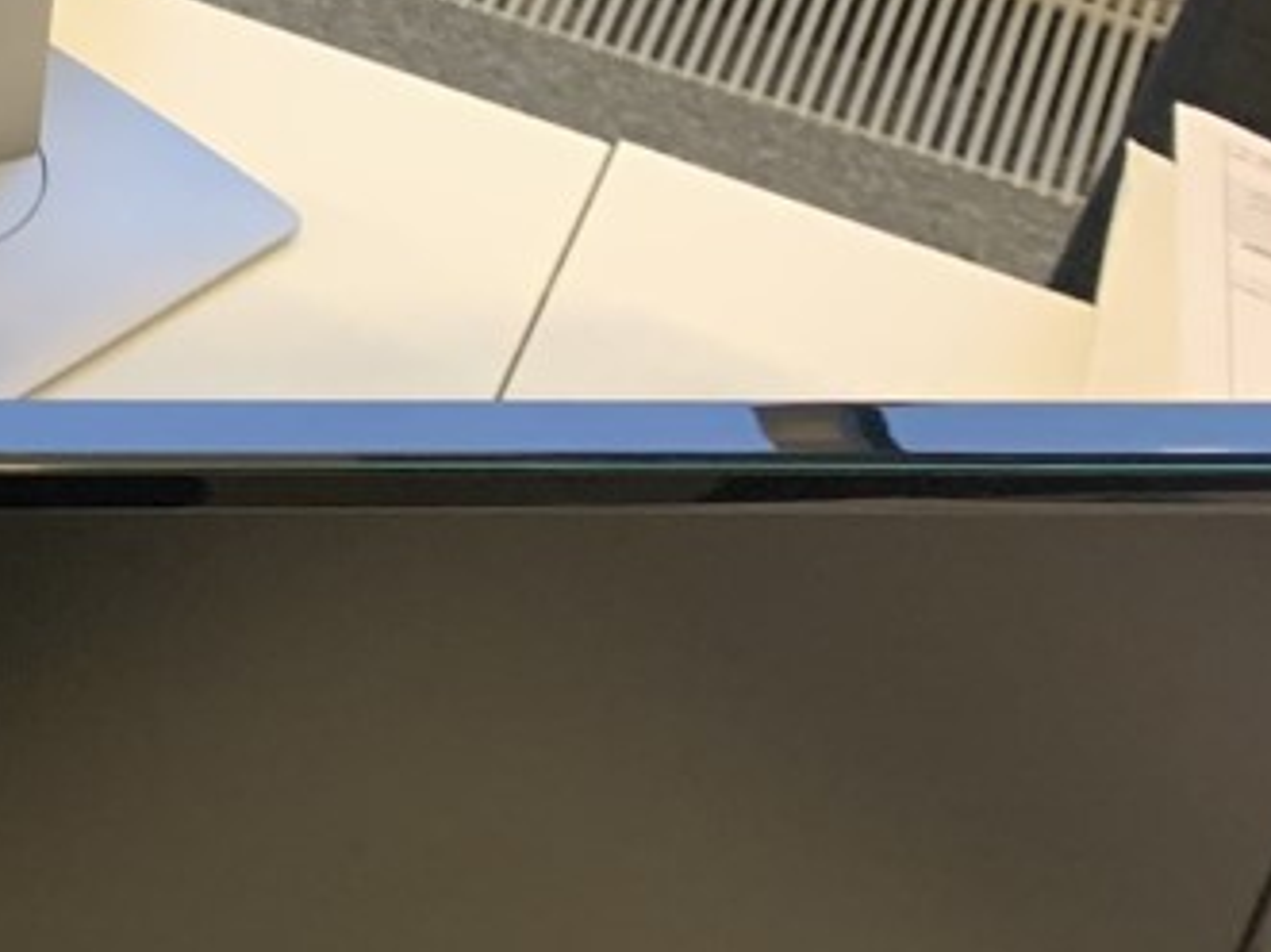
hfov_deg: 14.2
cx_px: -1382
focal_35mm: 113
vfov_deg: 12.8
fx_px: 4148
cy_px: -131
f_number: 1.8
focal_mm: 4.25
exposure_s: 1/50
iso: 100
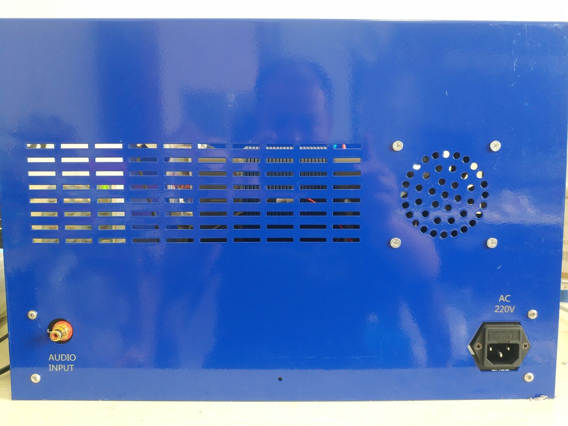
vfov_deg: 44.2
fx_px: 525
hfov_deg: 56.8
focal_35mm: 32
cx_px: 284
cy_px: 213
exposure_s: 1/17
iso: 783
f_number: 2
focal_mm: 4.5
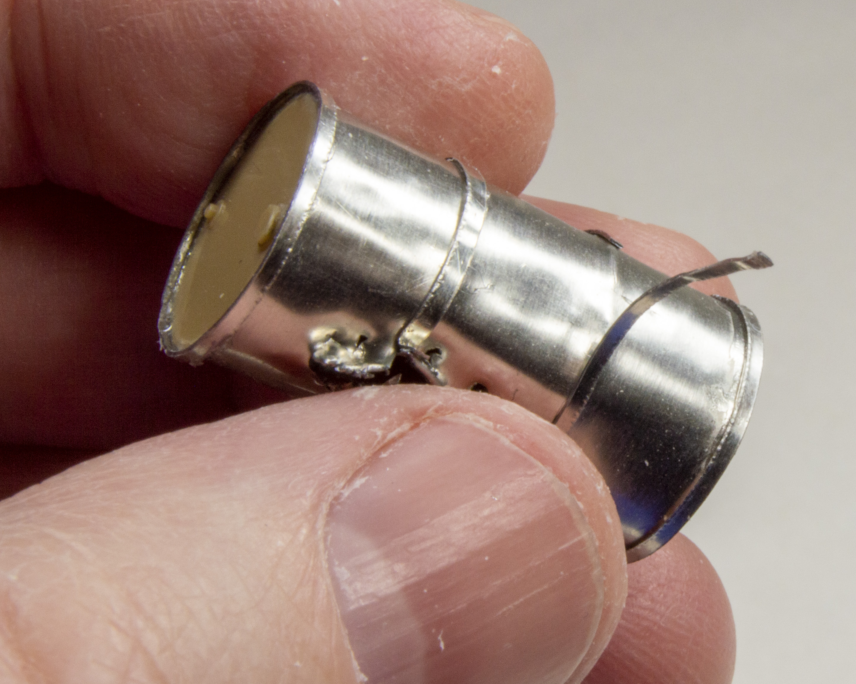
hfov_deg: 16.3
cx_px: 648
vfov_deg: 13.2
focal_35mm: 117
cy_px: 287
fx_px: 2964
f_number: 32
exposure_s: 1/50
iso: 180
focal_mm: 40
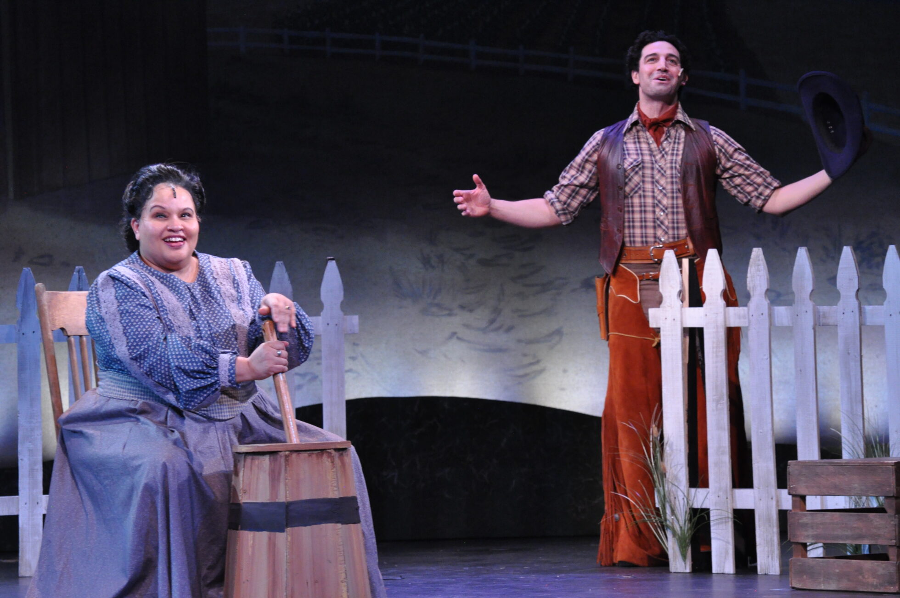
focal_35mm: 218
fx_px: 5431
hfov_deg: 9.5
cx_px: 450
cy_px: 299
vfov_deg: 6.3
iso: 2000
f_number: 7.1
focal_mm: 145
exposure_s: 1/100
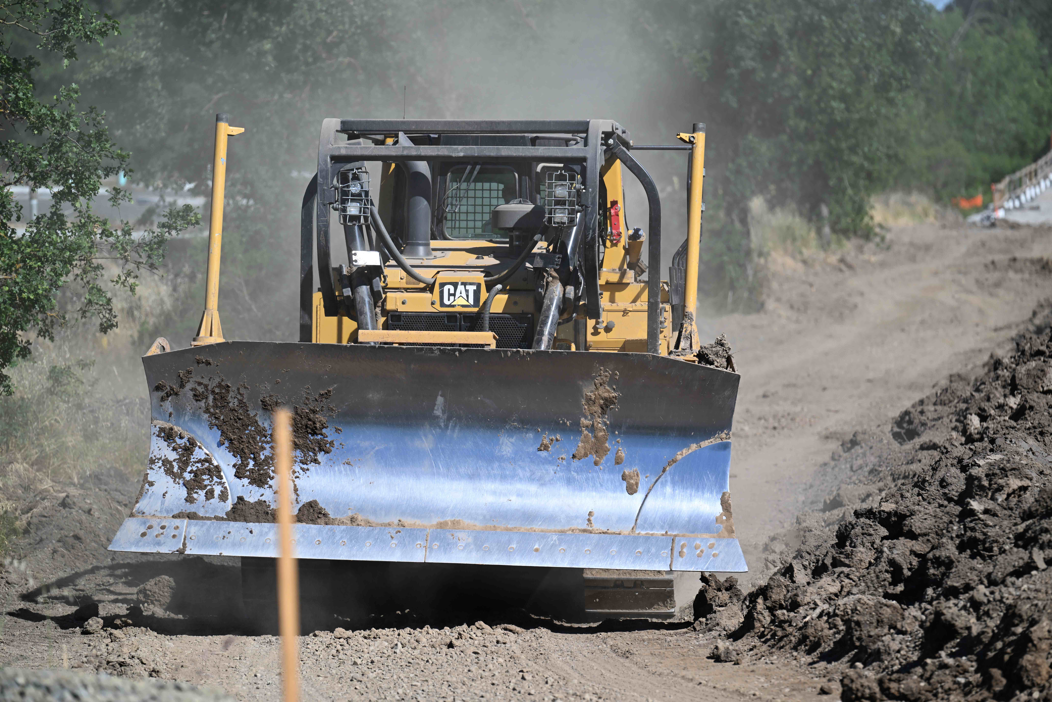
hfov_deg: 10.3
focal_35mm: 200
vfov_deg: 6.9
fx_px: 5844
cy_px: 351
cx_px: 526
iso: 100
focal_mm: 200
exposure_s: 1/1000
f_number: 4
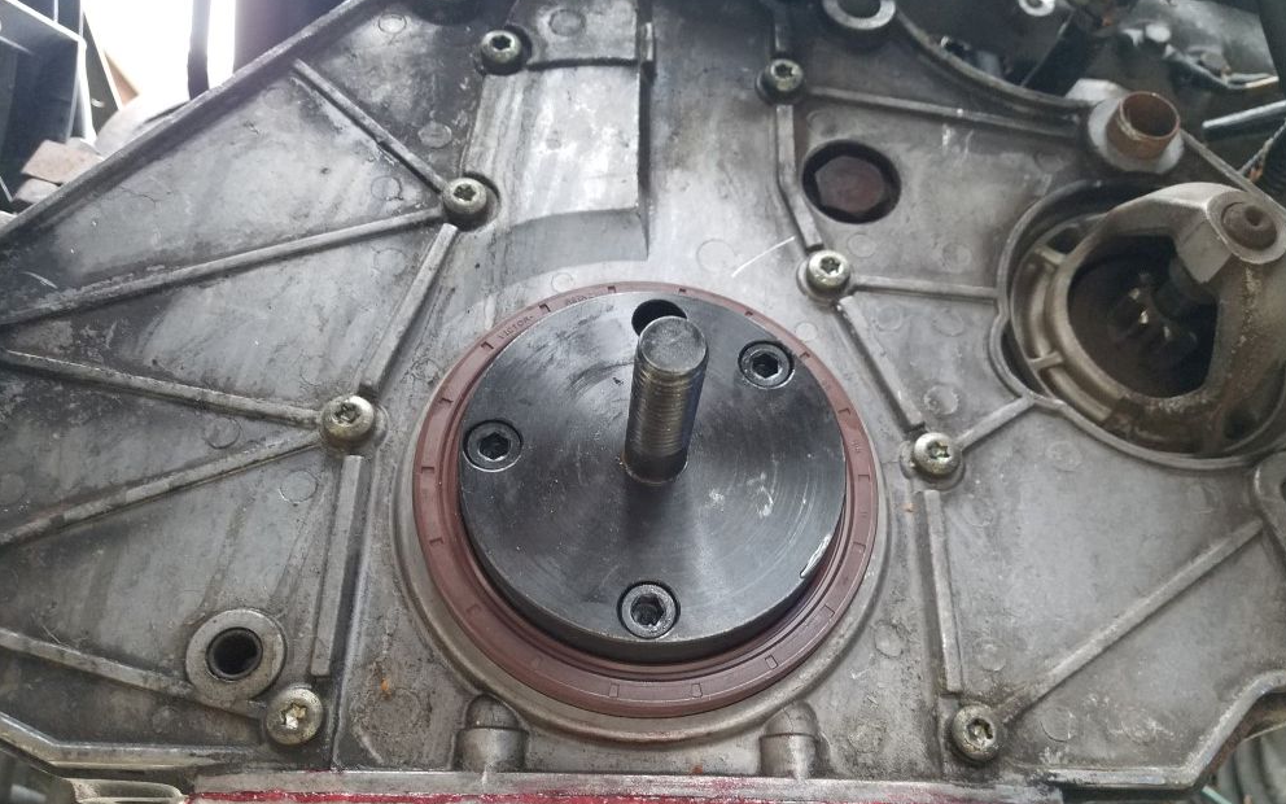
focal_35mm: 28
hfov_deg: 66.5
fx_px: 981
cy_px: 475
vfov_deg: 44.4
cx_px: 651
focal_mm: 4.2
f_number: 1.7
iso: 250
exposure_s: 1/24
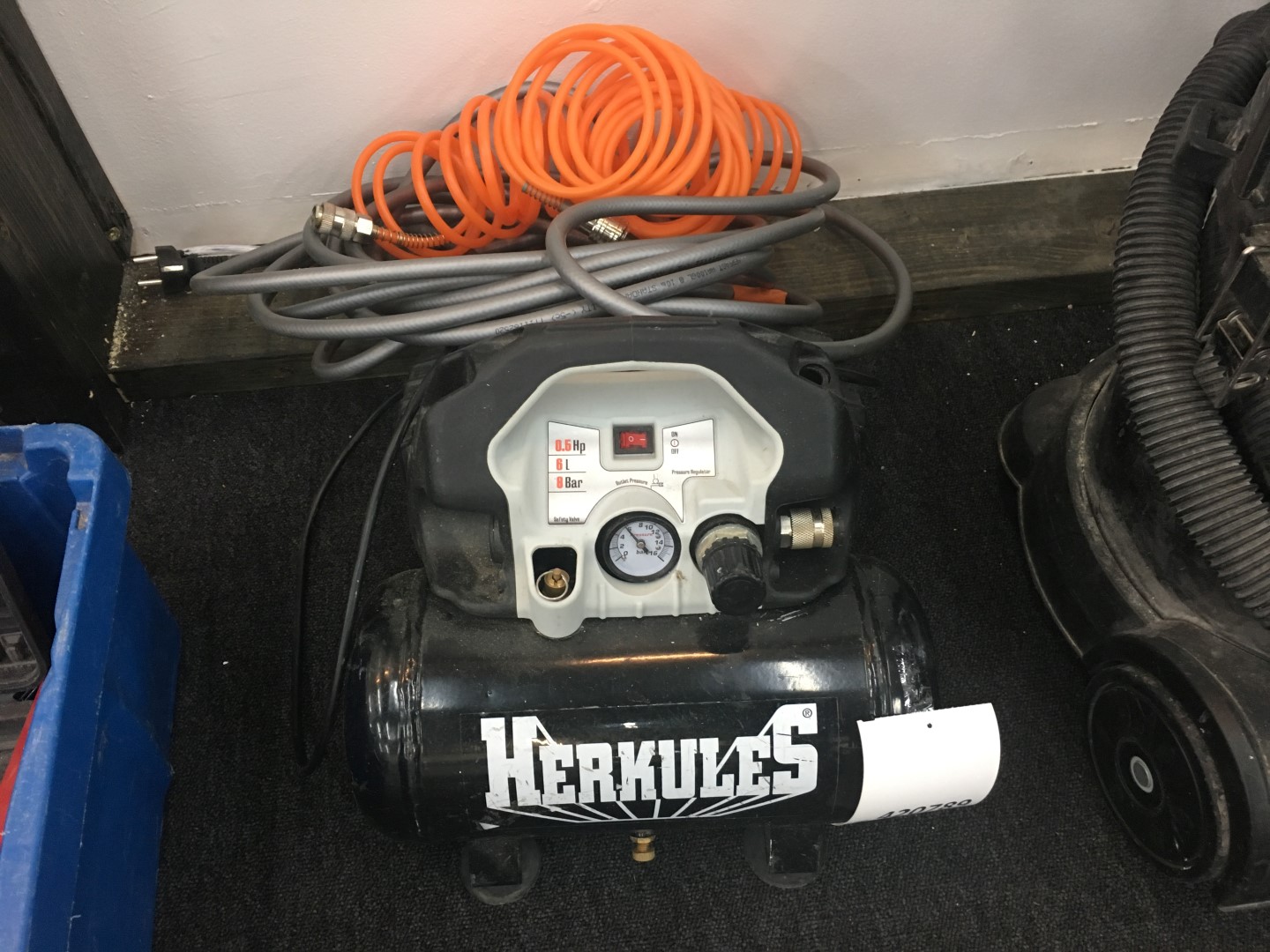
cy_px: 476
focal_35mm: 29
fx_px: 1064
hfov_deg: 61.7
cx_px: 635
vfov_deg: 48.2
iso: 160
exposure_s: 1/33
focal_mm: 4.15
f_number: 2.2
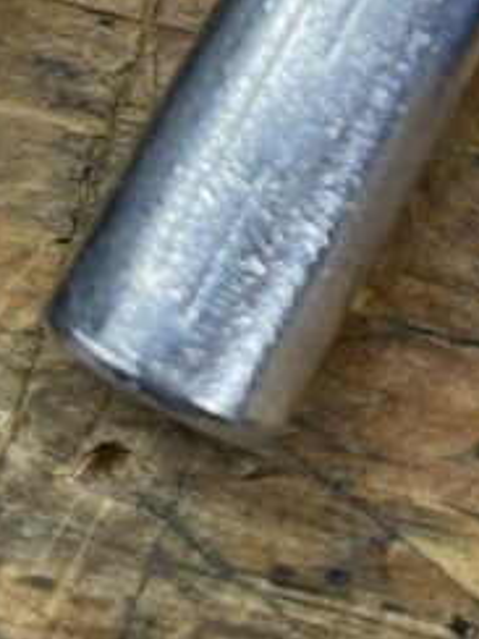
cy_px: -261
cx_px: 555
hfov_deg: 13.3
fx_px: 2011
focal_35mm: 109
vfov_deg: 16.7
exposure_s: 1/121
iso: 100
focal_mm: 4.2
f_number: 1.6
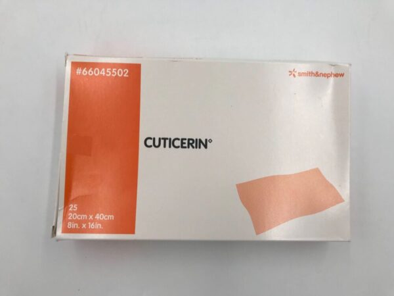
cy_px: 148
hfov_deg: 63.4
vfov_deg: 49.7
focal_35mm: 28
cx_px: 197
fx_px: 319
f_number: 1.8
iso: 20
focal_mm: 3.99
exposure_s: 1/197
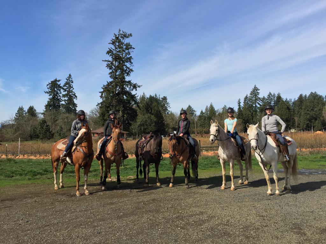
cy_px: 122
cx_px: 163
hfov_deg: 61.7
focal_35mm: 29
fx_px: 273
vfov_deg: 48.2
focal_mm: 4.15
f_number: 2.2
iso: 32
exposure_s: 1/2083
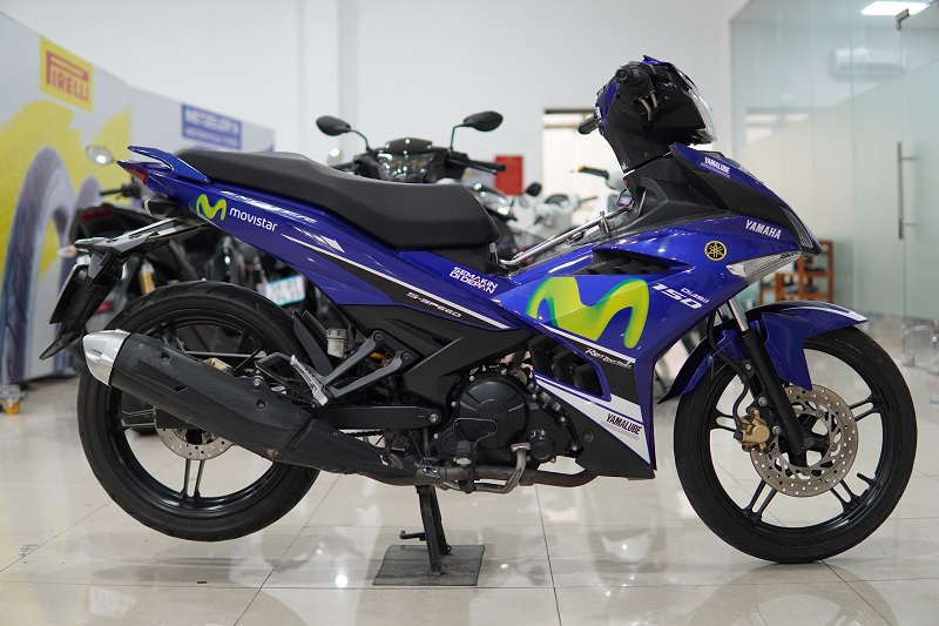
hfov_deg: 43.6
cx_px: 470
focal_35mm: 45
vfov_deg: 29.9
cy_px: 313
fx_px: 1173
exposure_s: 1/250
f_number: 1.8
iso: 400
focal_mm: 30
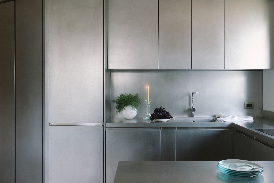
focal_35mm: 34
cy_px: 92
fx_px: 259
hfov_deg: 55.8
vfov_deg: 38.9
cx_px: 137
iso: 200
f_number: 11
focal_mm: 34
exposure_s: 1/3
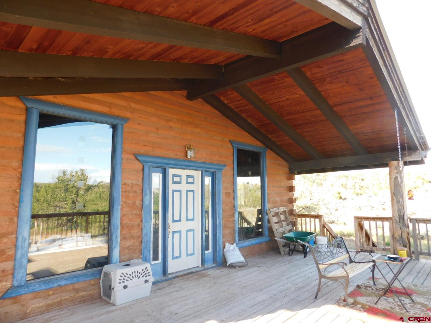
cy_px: 162
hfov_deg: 73.9
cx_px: 216
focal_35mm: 23
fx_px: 286
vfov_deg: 58.9
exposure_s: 1/125
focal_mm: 4
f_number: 3
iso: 125
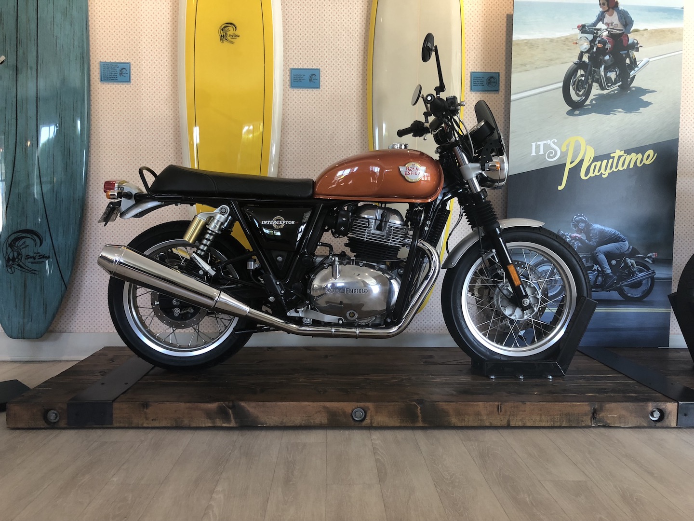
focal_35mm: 28
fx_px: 561
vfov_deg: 49.7
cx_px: 347
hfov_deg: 63.4
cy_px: 260
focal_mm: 3.99
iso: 40
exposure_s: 1/30
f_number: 1.8
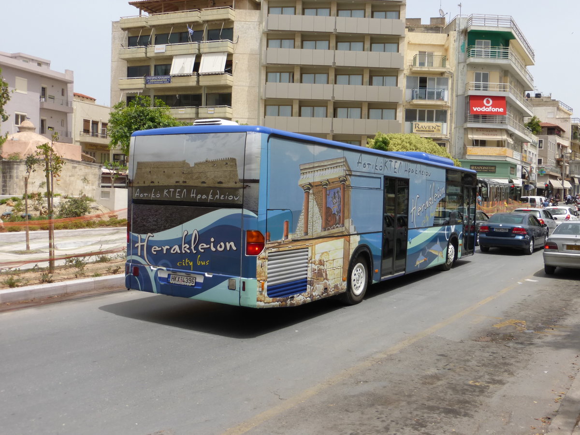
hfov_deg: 54.0
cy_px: 218
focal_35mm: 34
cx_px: 290
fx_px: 570
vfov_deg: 41.8
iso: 100
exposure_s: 1/1000
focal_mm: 6.1
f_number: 3.7
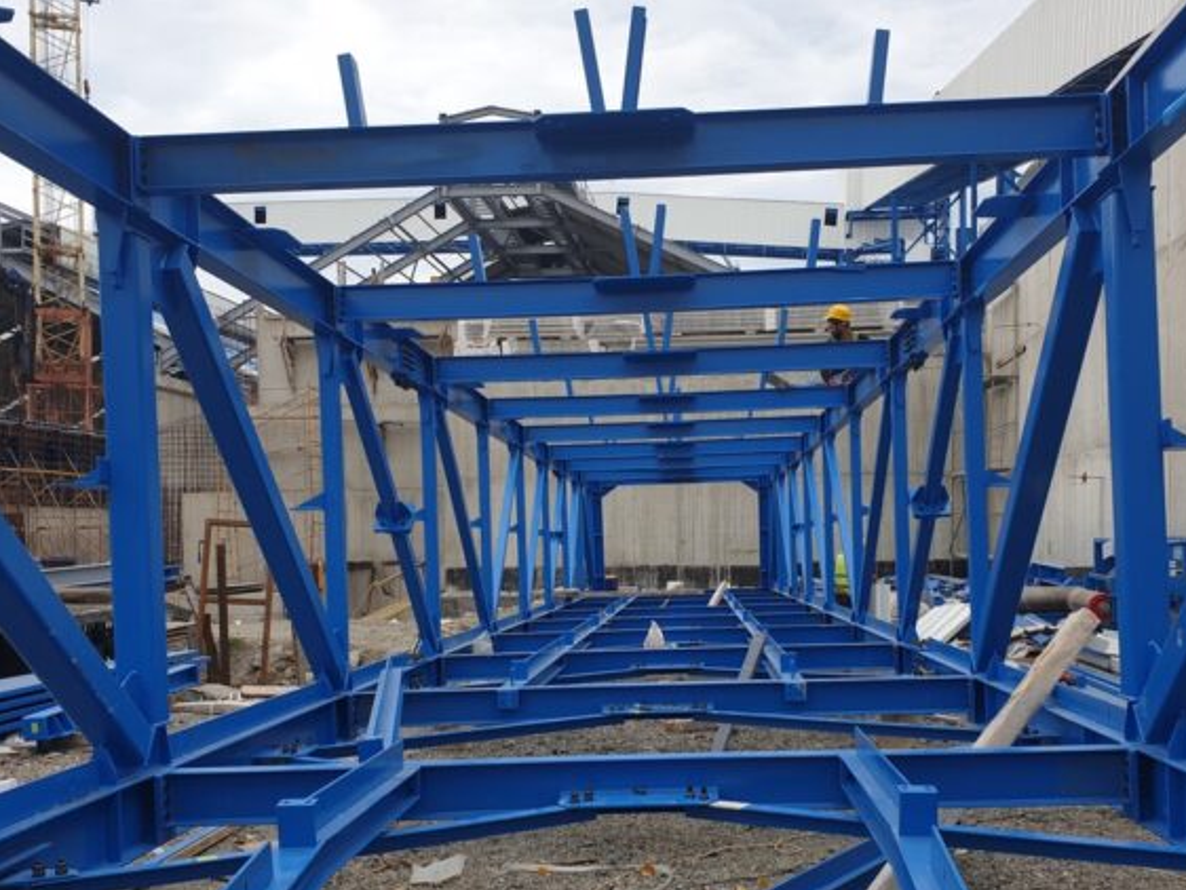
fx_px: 1268
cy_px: 529
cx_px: 606
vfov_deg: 38.6
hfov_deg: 50.1
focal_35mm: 37
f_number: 2.4
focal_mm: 4.3
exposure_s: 1/410
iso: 50
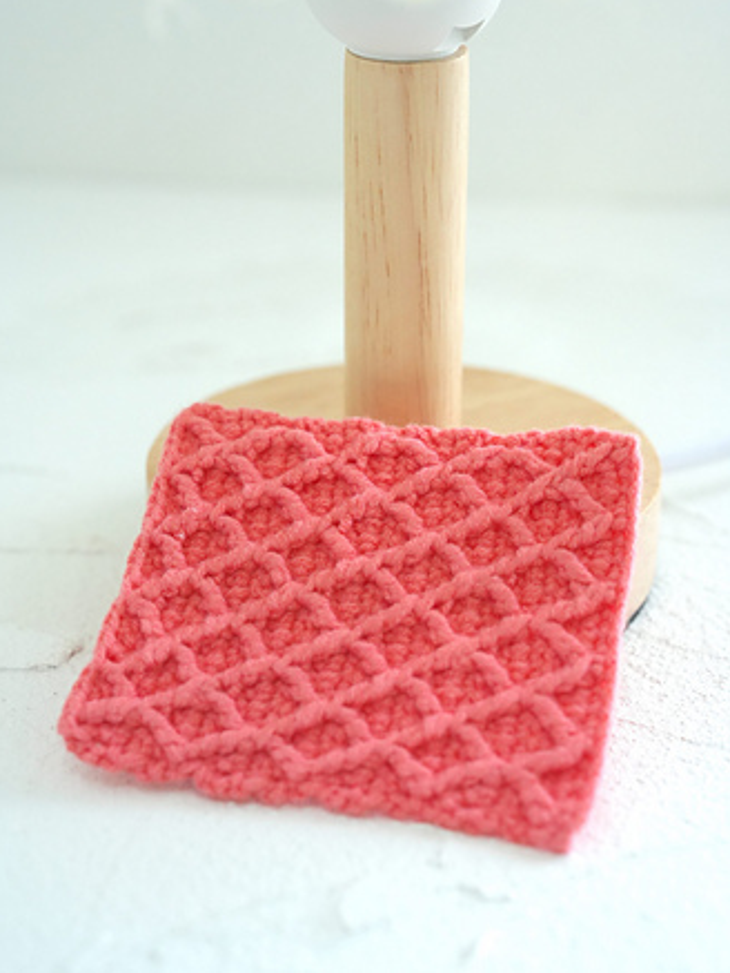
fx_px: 2164
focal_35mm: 77
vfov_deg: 25.3
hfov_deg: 19.1
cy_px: 421
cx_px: 362
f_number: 6.3
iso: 3200
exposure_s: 1/400
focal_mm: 70
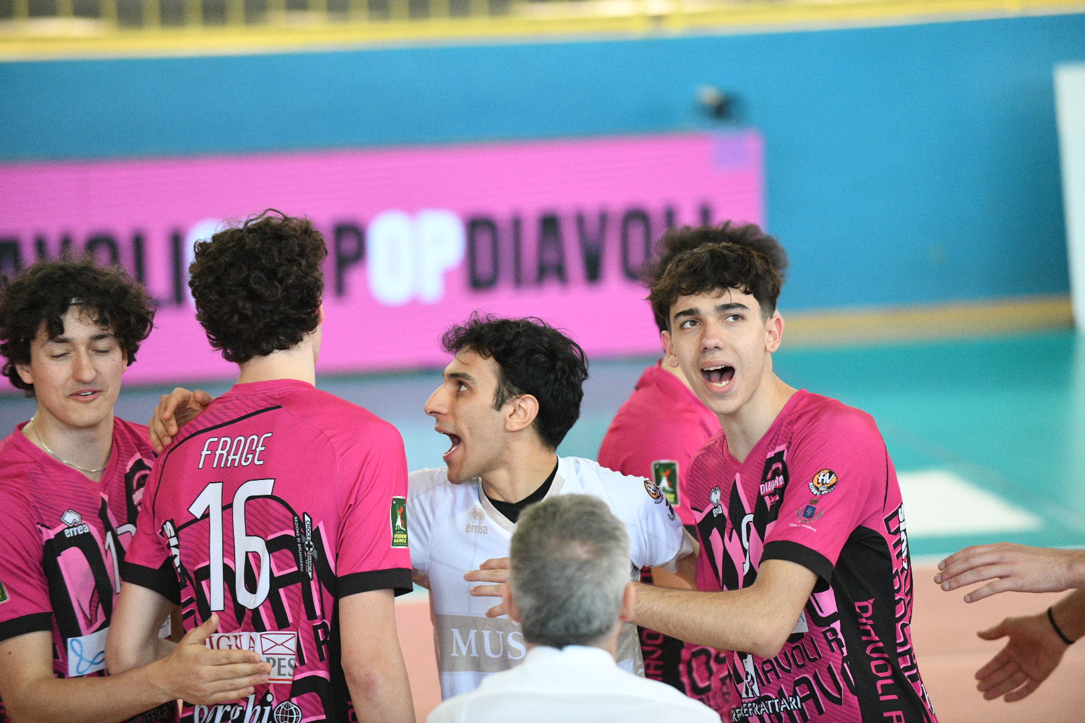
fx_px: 5425
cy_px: 362
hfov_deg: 11.4
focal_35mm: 180
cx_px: 542
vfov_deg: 7.6
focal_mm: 180
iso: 6400
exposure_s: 1/1000
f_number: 3.2
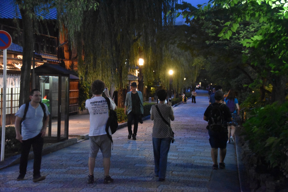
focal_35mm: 78
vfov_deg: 17.5
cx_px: 144
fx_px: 624
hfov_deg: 26.0
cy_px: 96
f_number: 4.8
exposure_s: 1/50
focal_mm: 52
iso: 10000
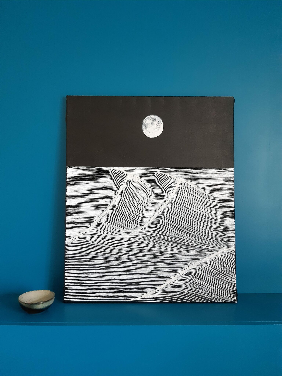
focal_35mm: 26
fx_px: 282
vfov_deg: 67.3
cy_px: 188
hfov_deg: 53.1
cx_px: 141
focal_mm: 3.92
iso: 500
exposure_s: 1/24
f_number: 1.7
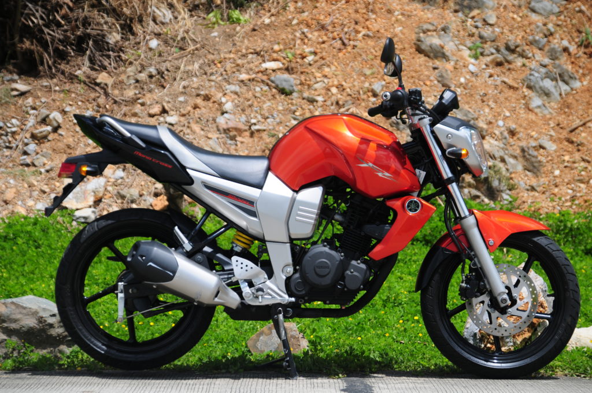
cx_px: 296
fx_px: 2858
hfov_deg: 11.8
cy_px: 196
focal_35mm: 174
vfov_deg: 7.9
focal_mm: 116
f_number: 5.6
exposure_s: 1/800
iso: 200
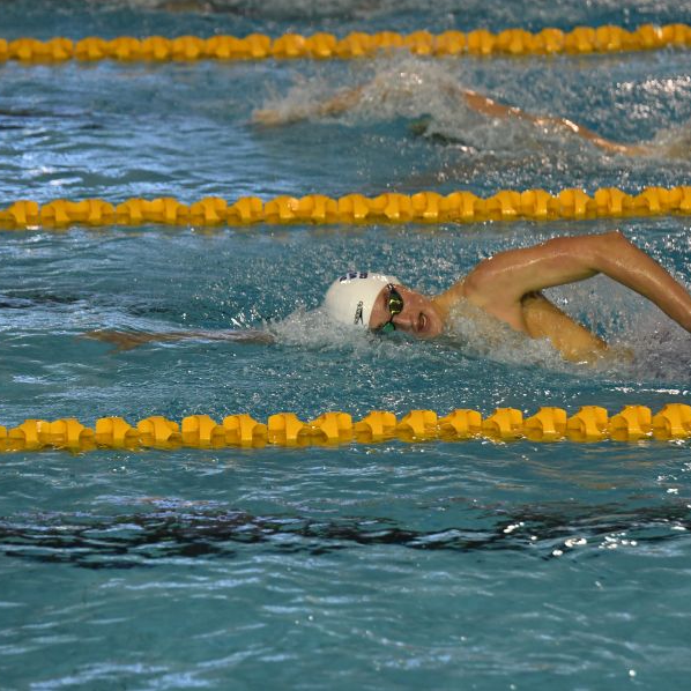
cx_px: 415
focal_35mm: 307
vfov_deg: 5.7
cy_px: 346
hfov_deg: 5.7
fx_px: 6933
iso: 1000
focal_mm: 160
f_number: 2.8
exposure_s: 1/640
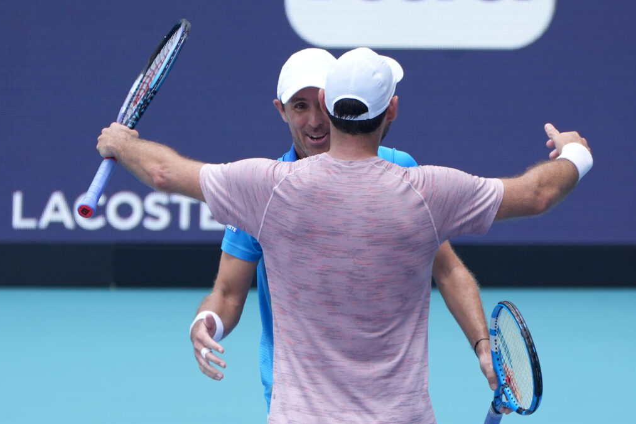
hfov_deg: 4.4
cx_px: 337
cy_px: 231
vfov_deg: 2.9
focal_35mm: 474
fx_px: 8372
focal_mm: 400
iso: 800
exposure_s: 1/1000
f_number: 5.6
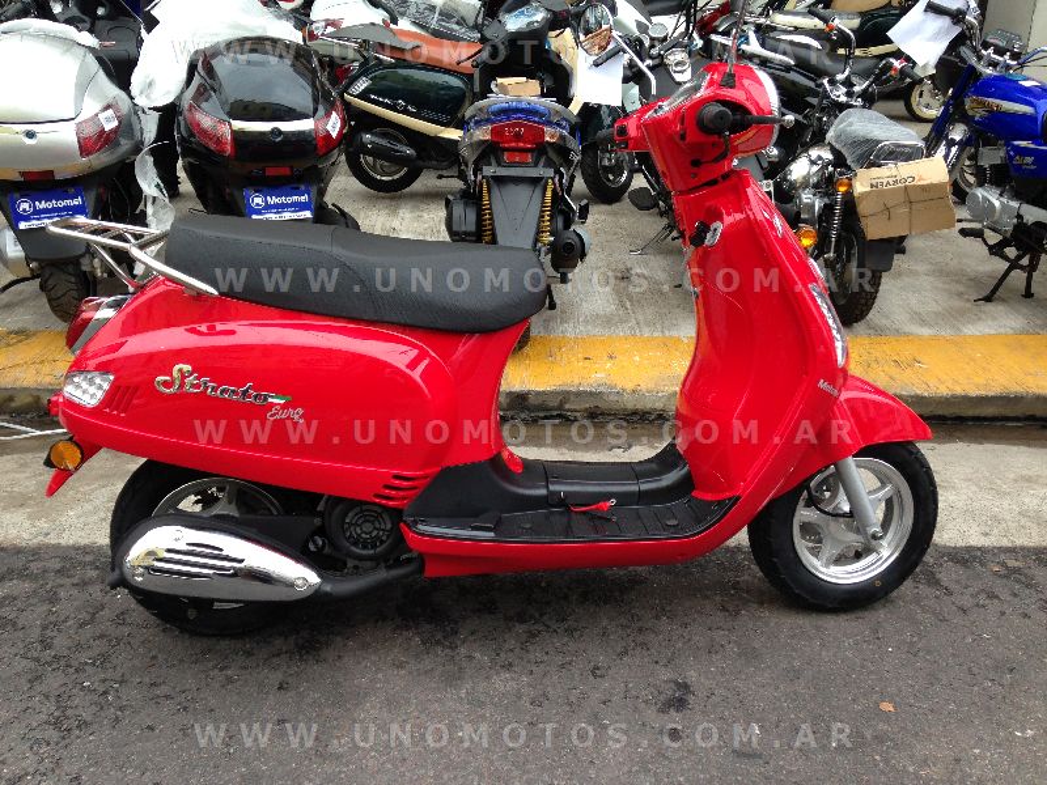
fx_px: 998
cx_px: 524
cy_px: 392
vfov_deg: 42.9
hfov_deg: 55.4
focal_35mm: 33
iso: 80
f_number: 2.4
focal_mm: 4.12
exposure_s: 1/120
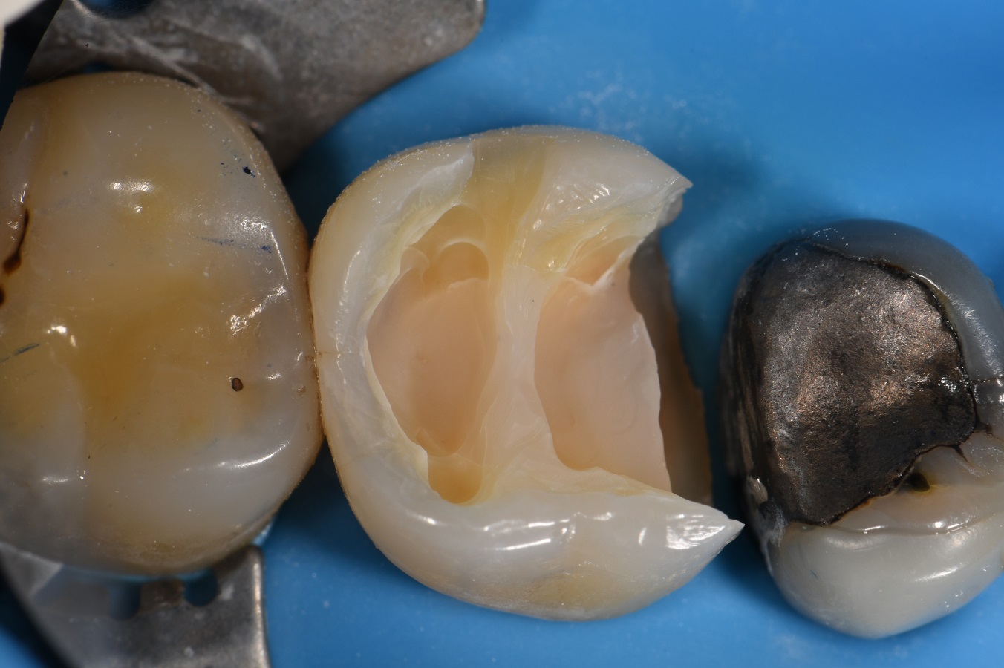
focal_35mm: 157
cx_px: 502
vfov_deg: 8.7
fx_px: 4376
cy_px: 334
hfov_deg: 13.1
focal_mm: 105
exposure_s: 1/160
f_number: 32
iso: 200
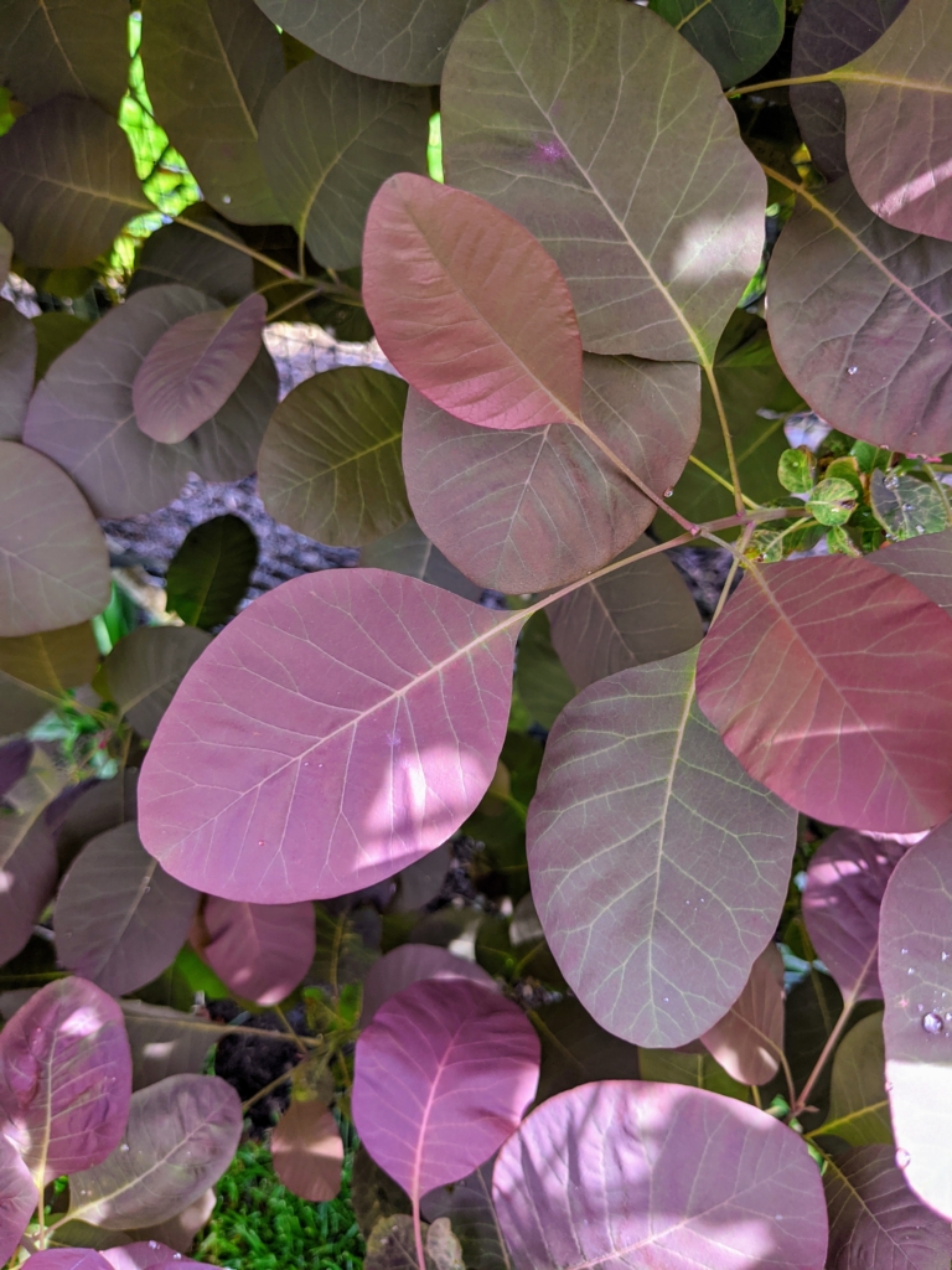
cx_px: 476
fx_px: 990
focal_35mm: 27
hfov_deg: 51.4
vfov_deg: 65.3
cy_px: 635
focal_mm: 4.38
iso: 73
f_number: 1.73
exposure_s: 1/192
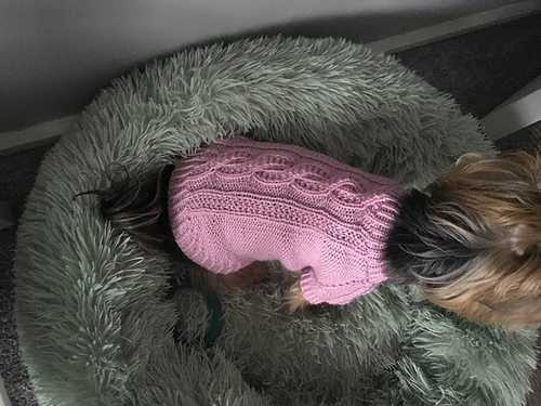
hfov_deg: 61.7
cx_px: 270
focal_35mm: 29
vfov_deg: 48.2
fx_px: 453
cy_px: 203
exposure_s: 1/17
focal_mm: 4.15
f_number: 2.2
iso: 500
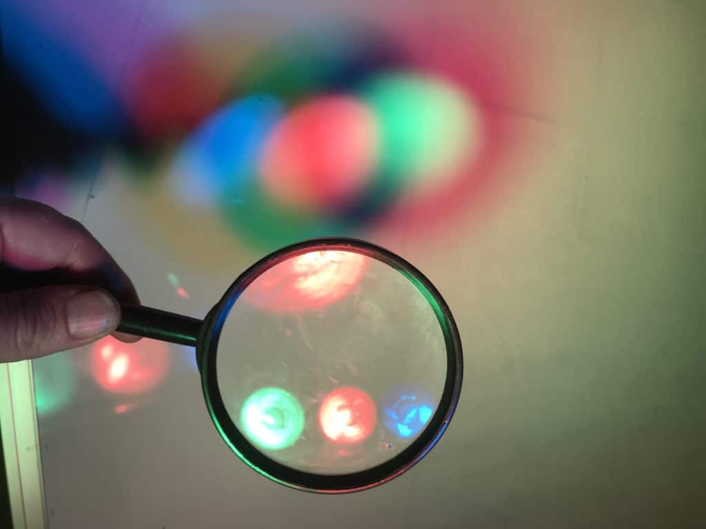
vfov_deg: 49.7
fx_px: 571
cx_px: 353
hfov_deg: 63.4
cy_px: 264
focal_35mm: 28
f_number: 1.8
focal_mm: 3.99
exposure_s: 1/100
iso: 25
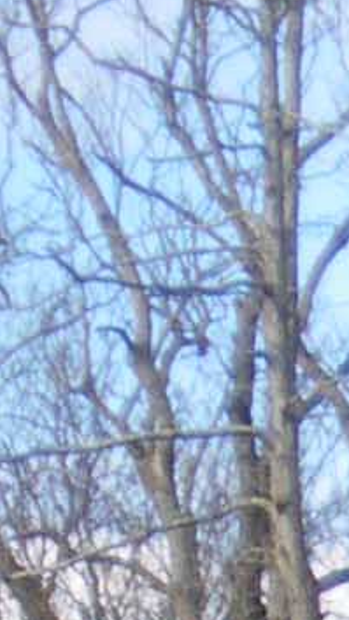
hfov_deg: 3.1
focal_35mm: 362
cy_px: 1864
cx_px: 1738
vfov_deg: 5.6
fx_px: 5958
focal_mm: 6.3
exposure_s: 1/200
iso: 64
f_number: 3.5
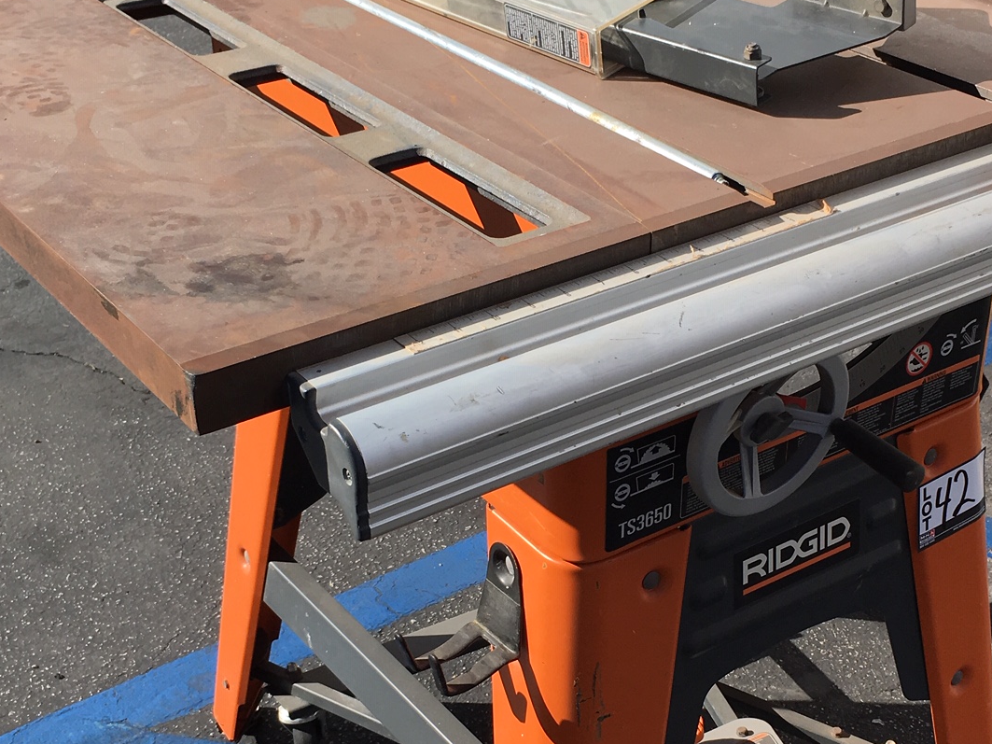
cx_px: 504
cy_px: 438
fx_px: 1576
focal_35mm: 55
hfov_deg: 34.9
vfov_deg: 26.5
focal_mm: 4.15
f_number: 2.2
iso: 25
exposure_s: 1/1399
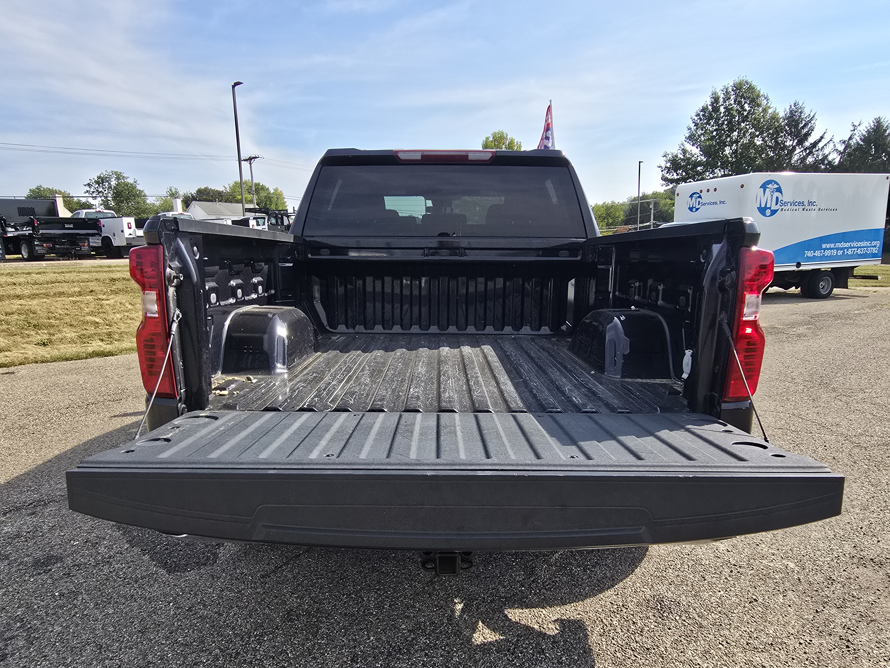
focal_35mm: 13
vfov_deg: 89.9
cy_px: 334
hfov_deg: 106.2
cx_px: 445
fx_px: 334
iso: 50
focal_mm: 2.2
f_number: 2.2
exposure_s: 1/2572
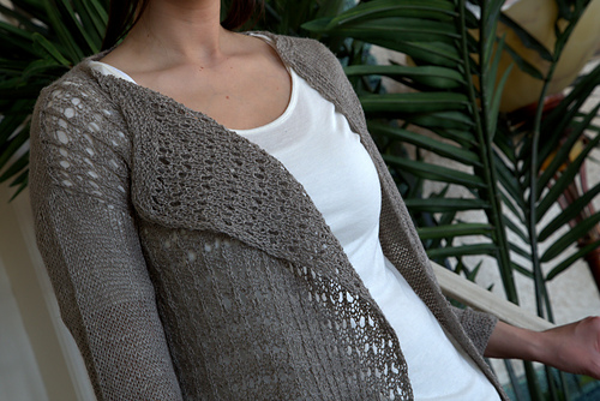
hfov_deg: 25.7
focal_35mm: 79
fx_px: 1317
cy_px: 200
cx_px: 300
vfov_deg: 17.3
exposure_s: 1/80
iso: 2000
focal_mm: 80
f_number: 10
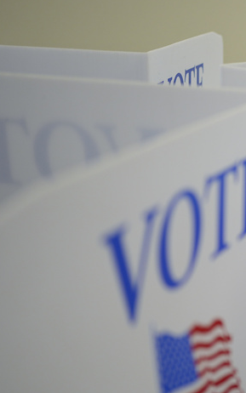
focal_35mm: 79
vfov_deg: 26.1
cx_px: 403
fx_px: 847
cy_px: 211
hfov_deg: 14.9
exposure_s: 1/250
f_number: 1.4
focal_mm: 35
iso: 250
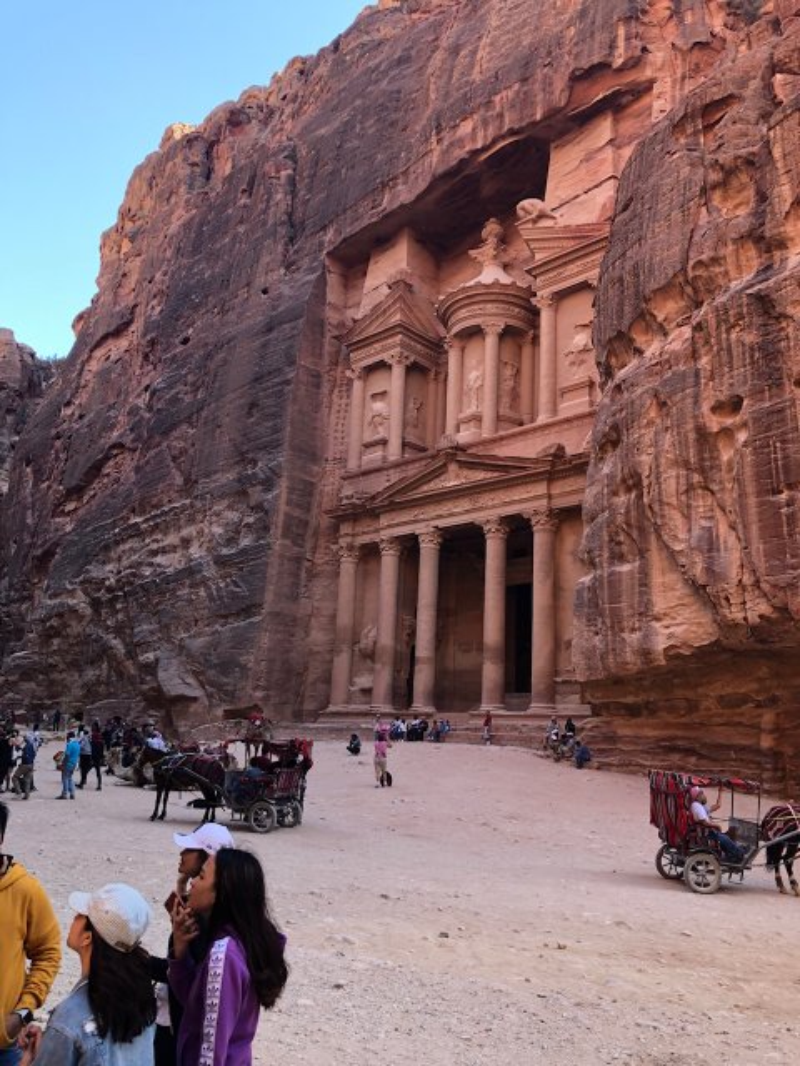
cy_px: 533
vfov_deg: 63.4
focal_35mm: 28
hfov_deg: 49.7
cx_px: 400
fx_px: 863
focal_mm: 3.99
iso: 32
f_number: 1.8
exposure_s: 1/120
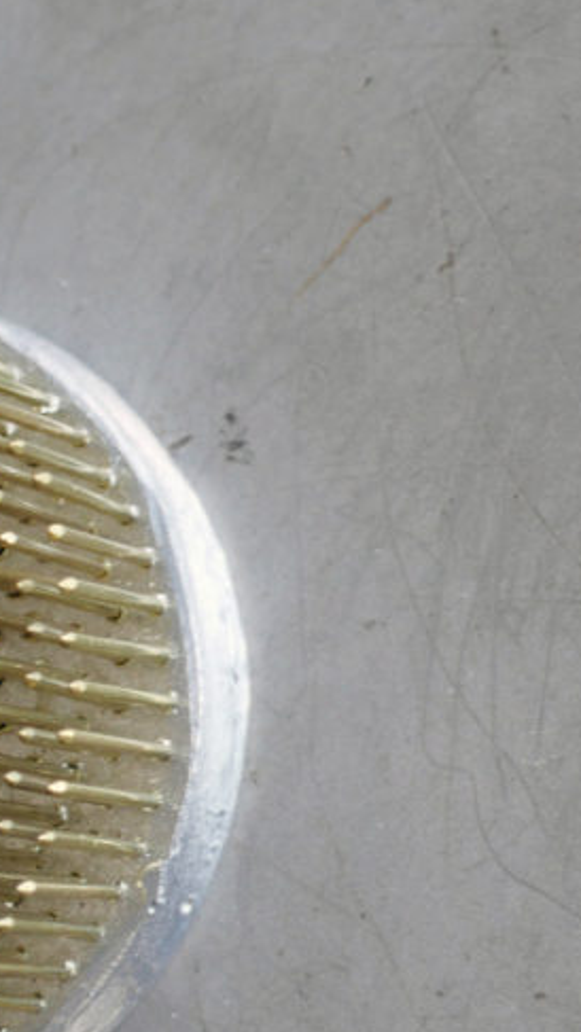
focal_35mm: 179
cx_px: 1240
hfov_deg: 6.5
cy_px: 362
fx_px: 4902
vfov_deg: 12.0
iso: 200
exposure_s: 1/30
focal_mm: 25
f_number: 3.2
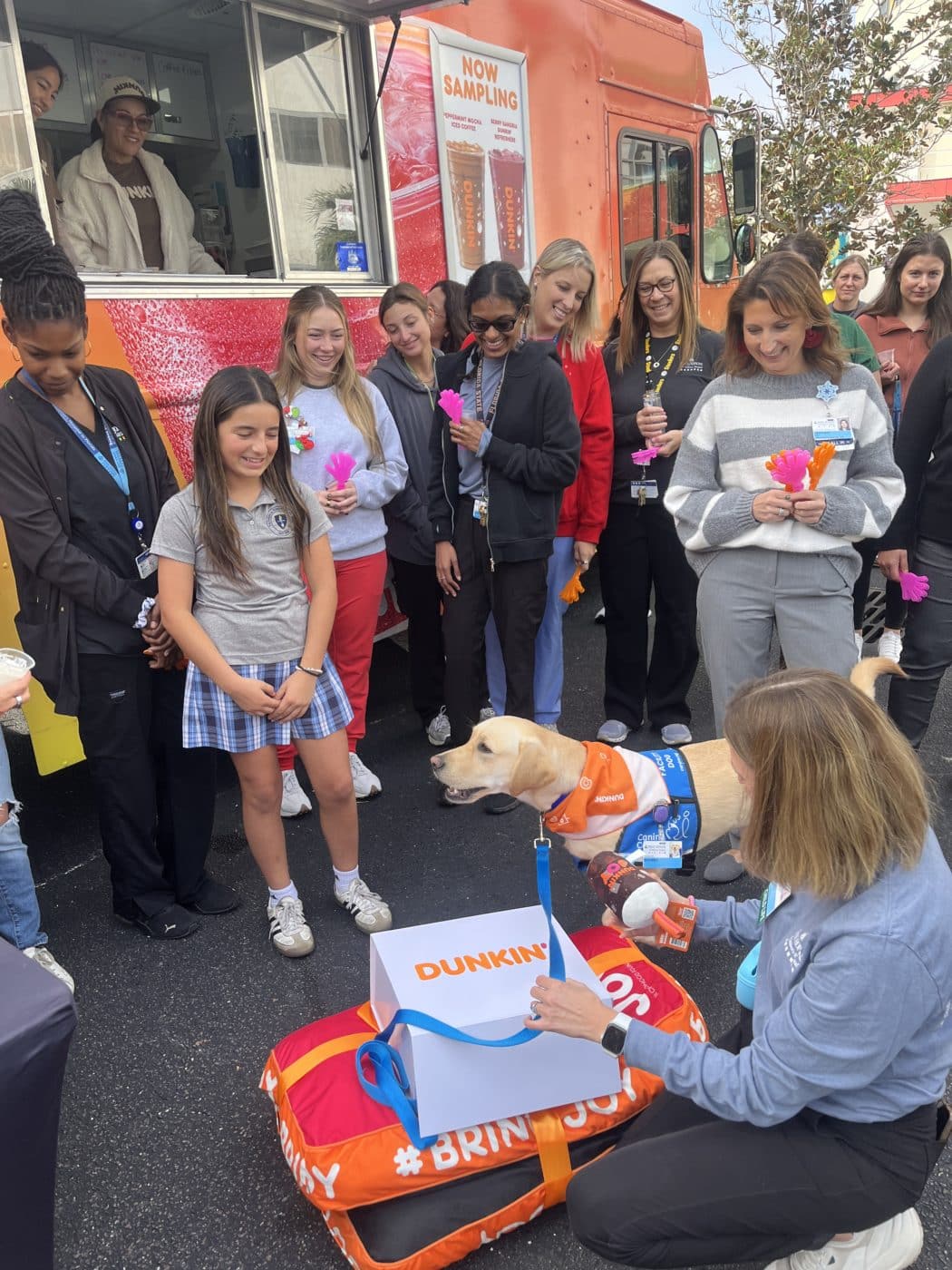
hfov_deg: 53.1
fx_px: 953
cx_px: 476
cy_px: 635
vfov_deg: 67.3
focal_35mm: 26
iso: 50
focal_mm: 5.1
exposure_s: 1/552
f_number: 1.6
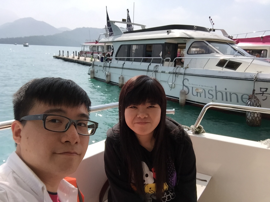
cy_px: 101
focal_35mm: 31
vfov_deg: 45.4
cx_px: 135
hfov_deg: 58.4
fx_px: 242
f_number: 2.2
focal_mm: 2.65
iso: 32
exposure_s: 1/949
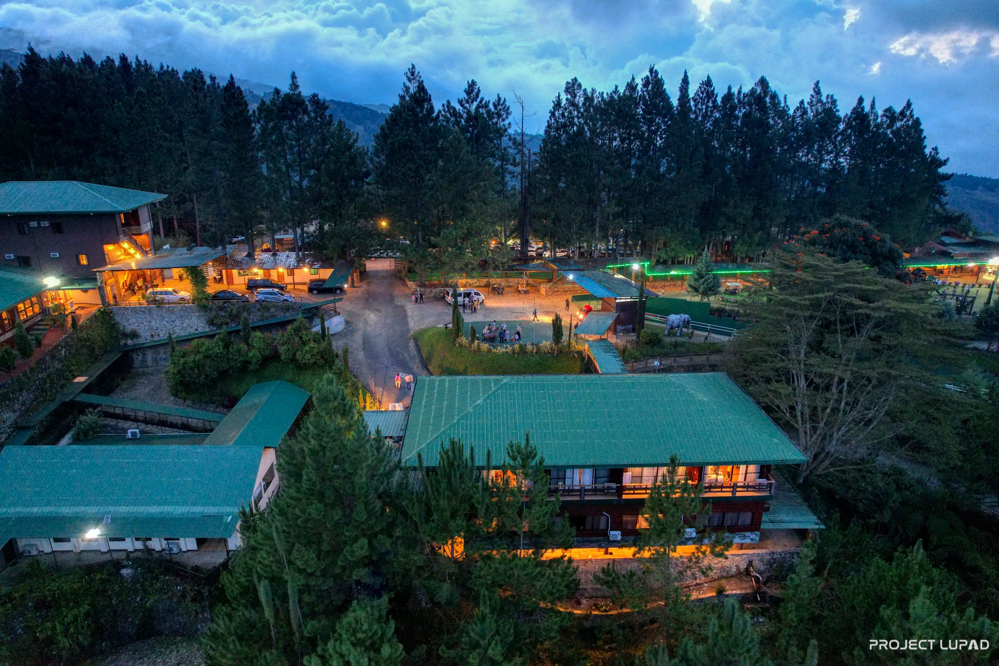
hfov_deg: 78.6
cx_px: 500
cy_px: 333
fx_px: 610
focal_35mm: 22
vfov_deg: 57.2
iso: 820
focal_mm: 8.38
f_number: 2.8
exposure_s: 1/8
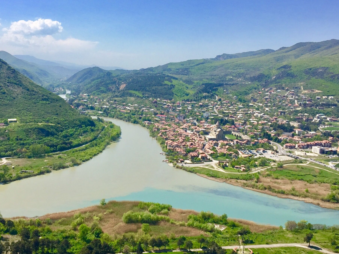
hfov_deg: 45.5
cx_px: 135
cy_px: 103
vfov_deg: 35.0
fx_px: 401
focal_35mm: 41
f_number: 2.2
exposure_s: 1/2326
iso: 32
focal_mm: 4.15
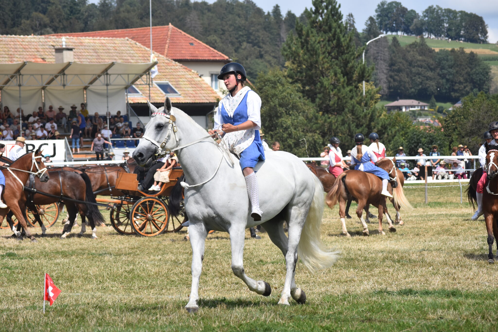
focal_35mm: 165
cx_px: 249
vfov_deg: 8.3
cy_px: 166
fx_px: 2282
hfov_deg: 12.5
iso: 400
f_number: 7.1
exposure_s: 1/1600
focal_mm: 110
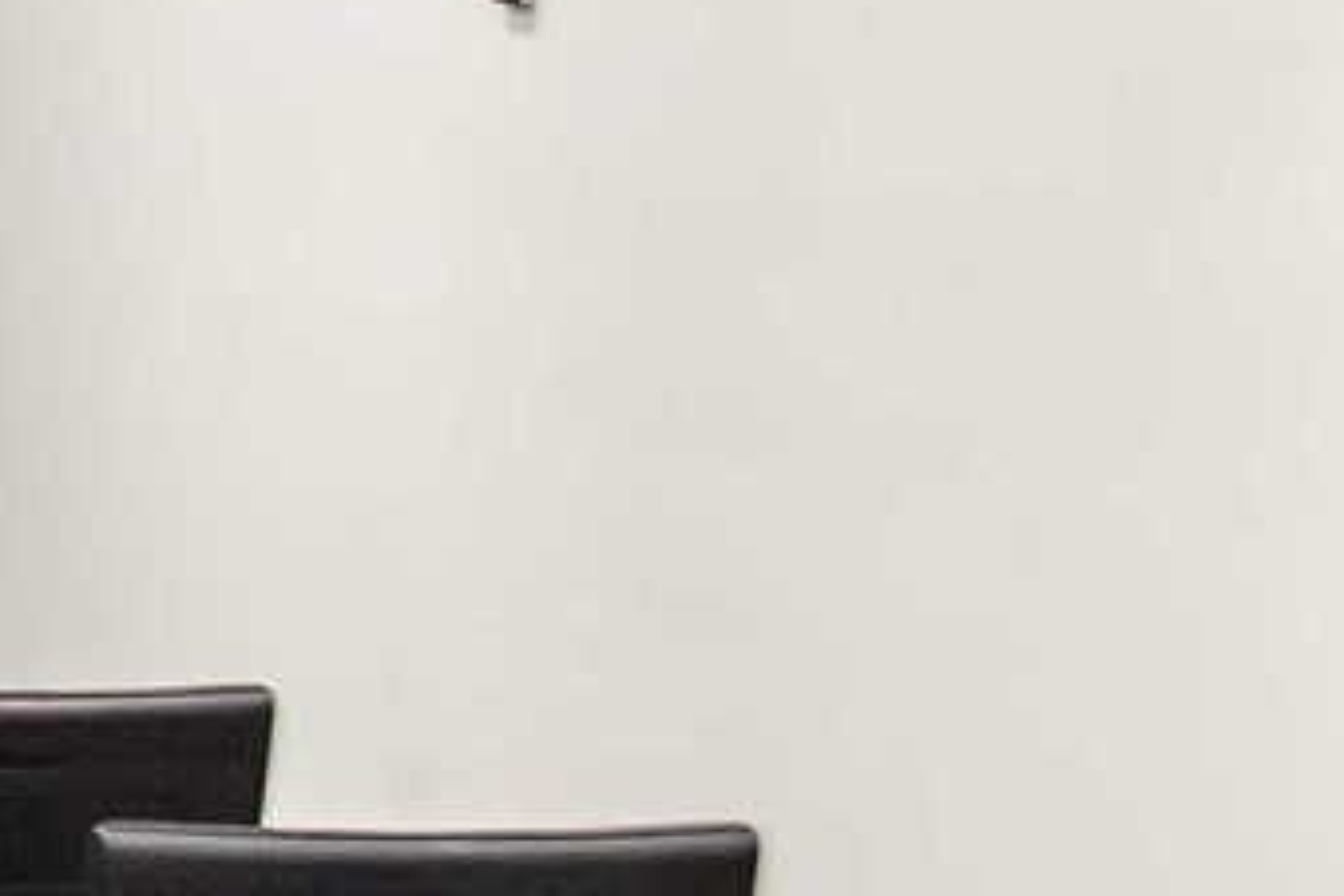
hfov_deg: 6.8
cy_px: -285
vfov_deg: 5.2
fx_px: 9855
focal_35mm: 264
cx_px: -3112
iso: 1000
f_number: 5.6
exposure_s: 1/125
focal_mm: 35
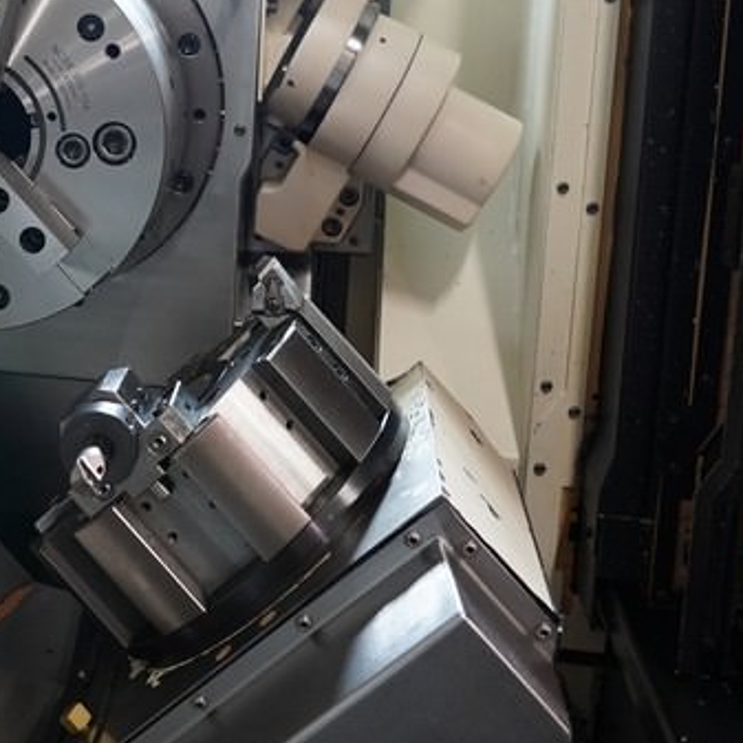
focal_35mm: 62
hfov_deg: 26.7
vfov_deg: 27.1
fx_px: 1506
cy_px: 123
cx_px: 67
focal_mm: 24
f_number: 4
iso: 3200
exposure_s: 1/160
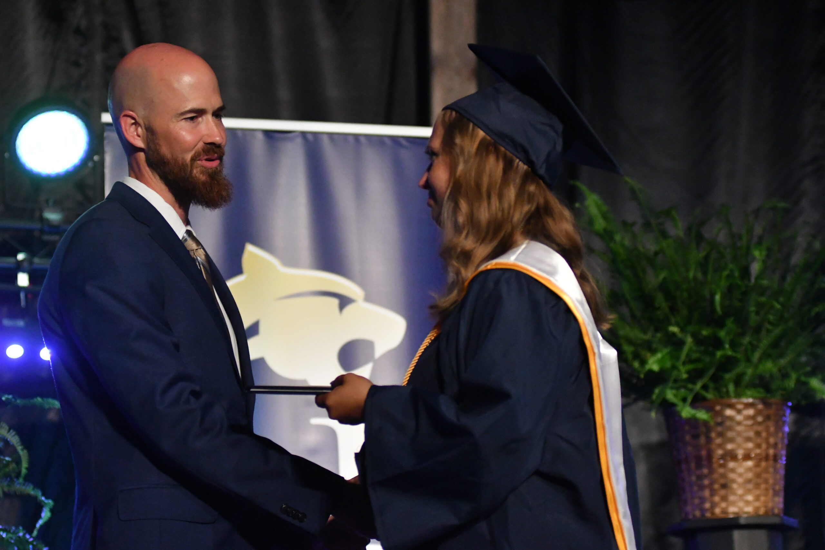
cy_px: 275
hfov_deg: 17.1
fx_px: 2750
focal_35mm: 120
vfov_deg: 11.4
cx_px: 412
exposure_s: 1/640
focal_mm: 80
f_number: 2.8
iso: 7200
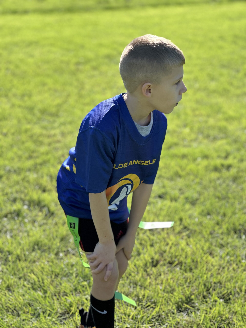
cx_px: 123
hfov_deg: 19.1
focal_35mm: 77
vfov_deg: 25.3
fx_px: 730
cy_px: 164
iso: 25
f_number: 2.8
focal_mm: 9
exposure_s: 1/258
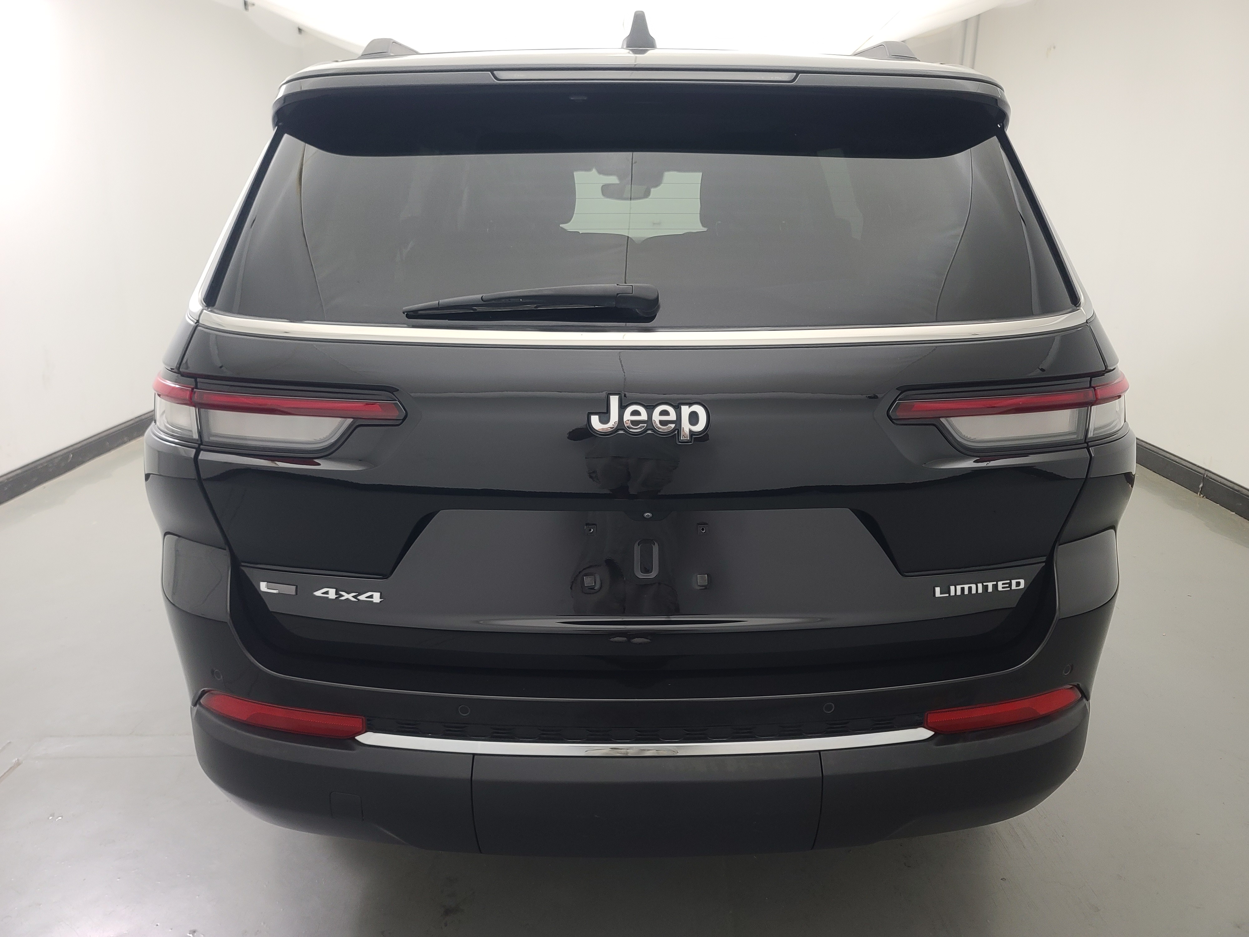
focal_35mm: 25
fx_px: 902
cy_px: 468
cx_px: 624
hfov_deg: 69.4
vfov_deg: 54.9
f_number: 1.8
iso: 320
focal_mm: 7
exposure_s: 1/40
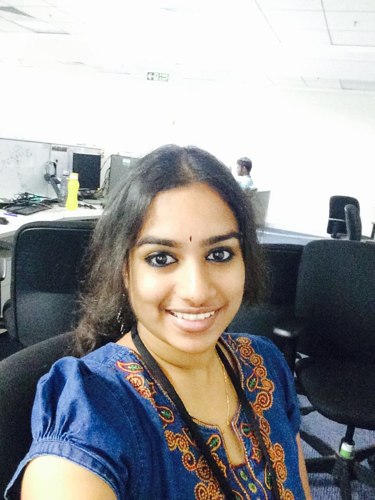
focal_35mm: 31
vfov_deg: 58.4
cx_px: 188
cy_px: 250
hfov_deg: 45.4
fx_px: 448
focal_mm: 2.15
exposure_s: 1/17
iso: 800
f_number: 2.4
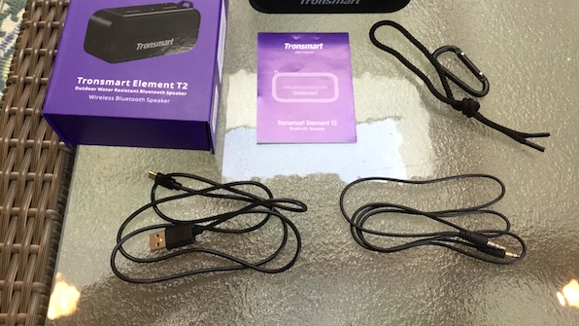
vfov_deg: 34.4
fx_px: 522
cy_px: 114
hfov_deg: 58.0
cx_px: 290
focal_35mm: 34
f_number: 2.4
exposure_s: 1/30
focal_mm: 3.3
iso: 25
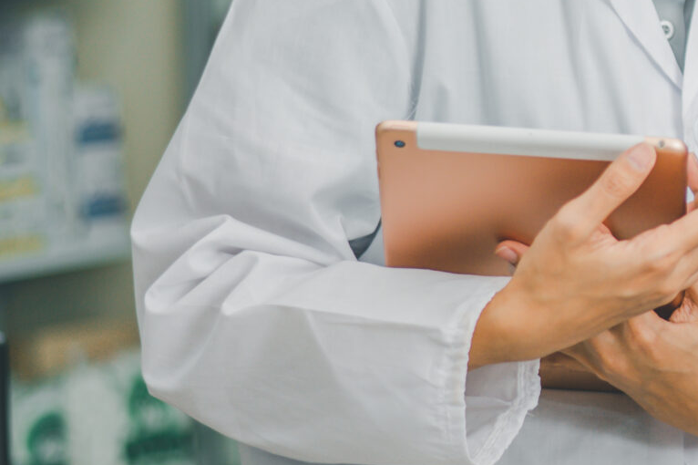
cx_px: 889
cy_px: 41
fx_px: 3236
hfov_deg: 12.0
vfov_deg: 8.2
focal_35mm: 167
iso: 280
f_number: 2
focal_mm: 50
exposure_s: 1/250
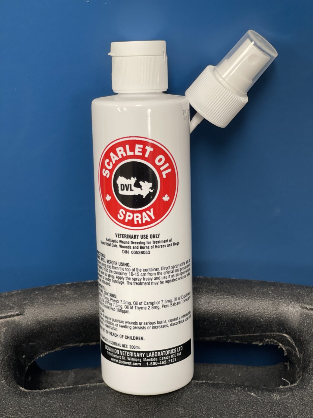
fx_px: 772
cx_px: 156
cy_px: 209
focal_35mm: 64
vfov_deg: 30.3
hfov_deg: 22.9
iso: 200
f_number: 2.2
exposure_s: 1/63
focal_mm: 7.5
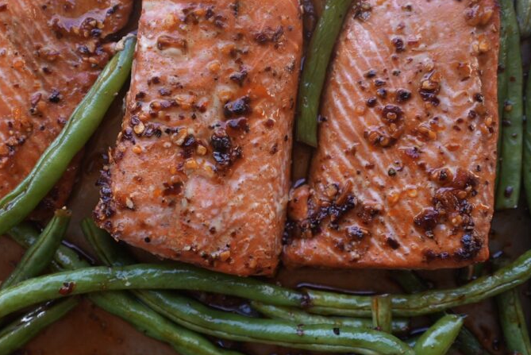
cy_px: 139
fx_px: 605
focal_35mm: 41
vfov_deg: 32.6
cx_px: 220
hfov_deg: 47.2
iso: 160
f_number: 4
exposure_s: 1/60
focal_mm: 28
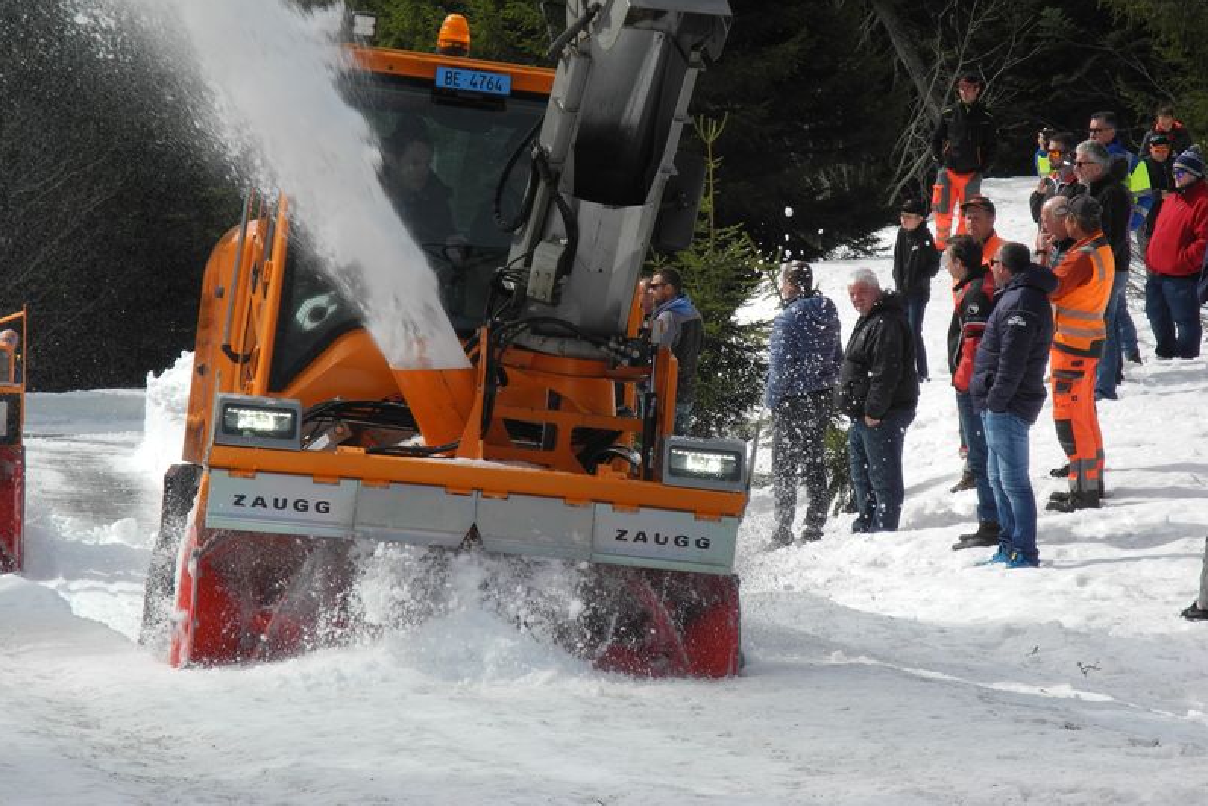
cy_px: 352
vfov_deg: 6.6
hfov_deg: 9.8
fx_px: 7014
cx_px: 604
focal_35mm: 209
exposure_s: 1/400
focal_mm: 42.6
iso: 100
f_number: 5.6
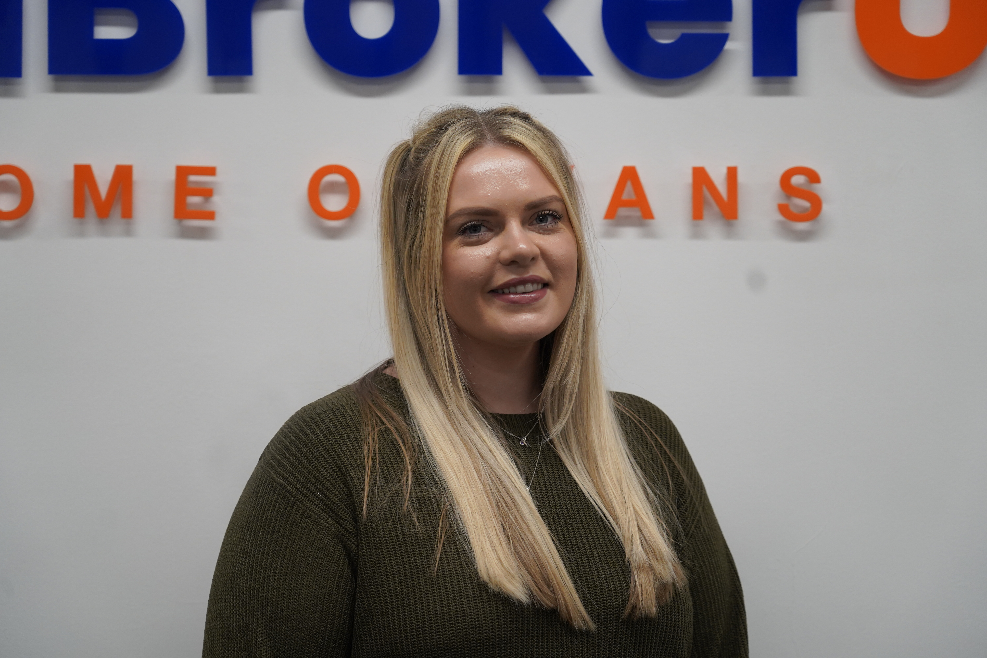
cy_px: 329
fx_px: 1946
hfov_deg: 28.5
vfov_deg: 19.2
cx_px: 494
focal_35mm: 71
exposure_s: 1/160
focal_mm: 71
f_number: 4
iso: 1600
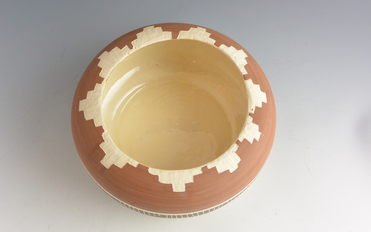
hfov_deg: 58.1
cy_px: 114
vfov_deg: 38.3
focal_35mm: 33
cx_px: 186
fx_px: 334
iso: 1250
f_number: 3.8
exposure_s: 1/125
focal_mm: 12.2
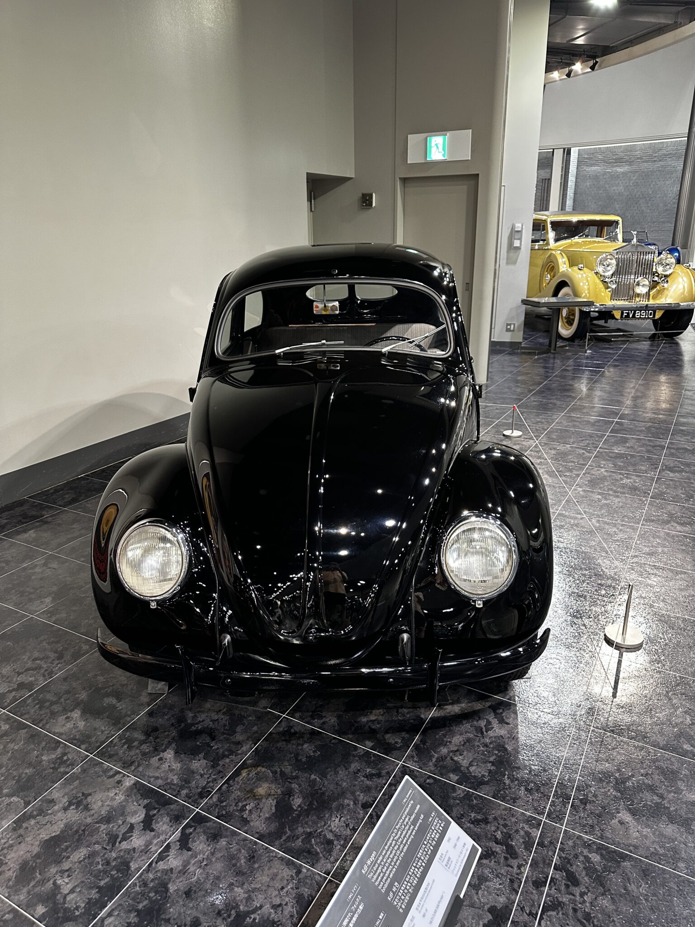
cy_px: 464
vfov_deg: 71.6
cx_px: 348
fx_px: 642
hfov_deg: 56.8
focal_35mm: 24
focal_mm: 6.86
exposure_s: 1/60
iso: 320
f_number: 1.78
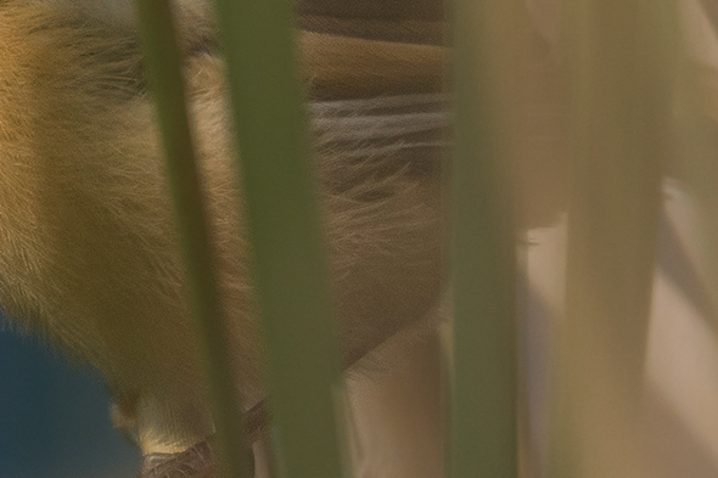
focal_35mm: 2137
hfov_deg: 1.0
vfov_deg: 0.6
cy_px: 64
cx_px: 89
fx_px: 42607
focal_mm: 560
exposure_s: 1/1000
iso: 250
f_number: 6.3
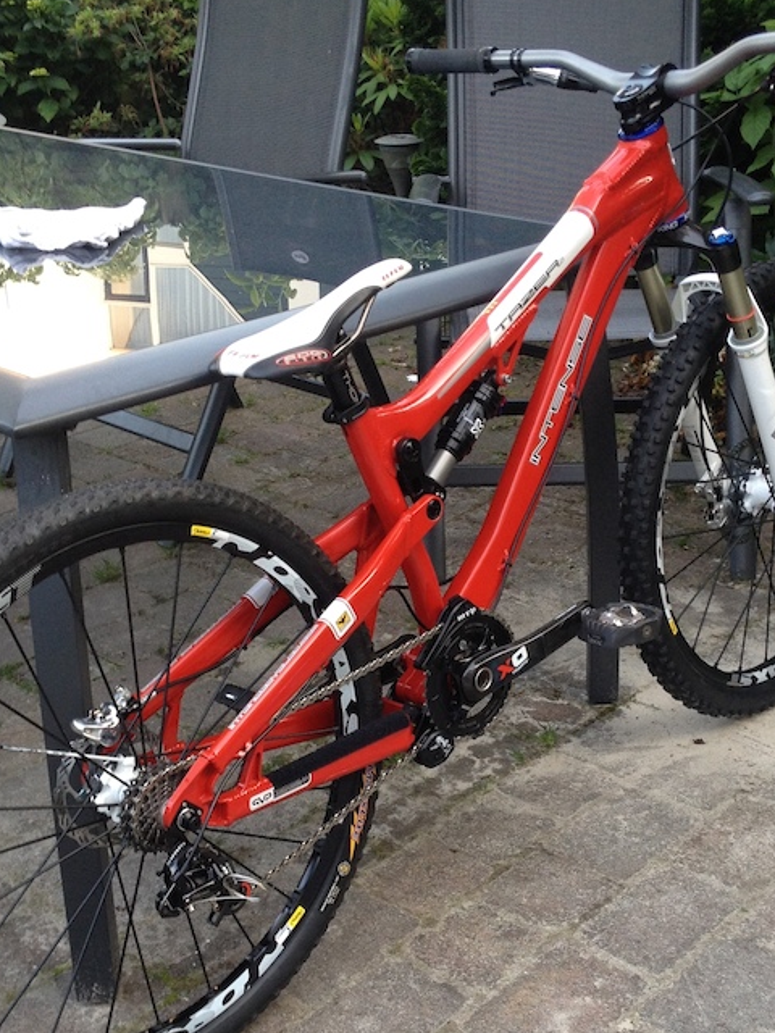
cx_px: 421
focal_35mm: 56
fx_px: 1672
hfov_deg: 26.1
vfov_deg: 34.2
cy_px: 649
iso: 80
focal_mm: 4.28
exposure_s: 1/60
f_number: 2.4
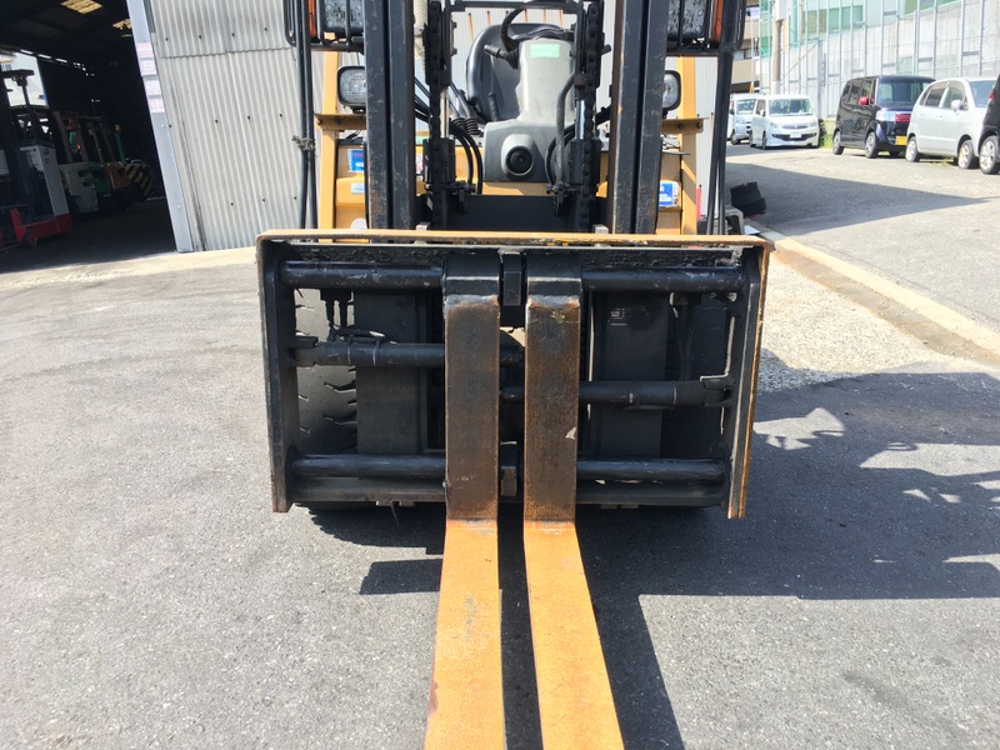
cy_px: 375
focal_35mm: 29
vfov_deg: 48.2
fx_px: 838
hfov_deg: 61.7
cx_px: 500
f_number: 2.2
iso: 25
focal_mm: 4.15
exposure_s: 1/246
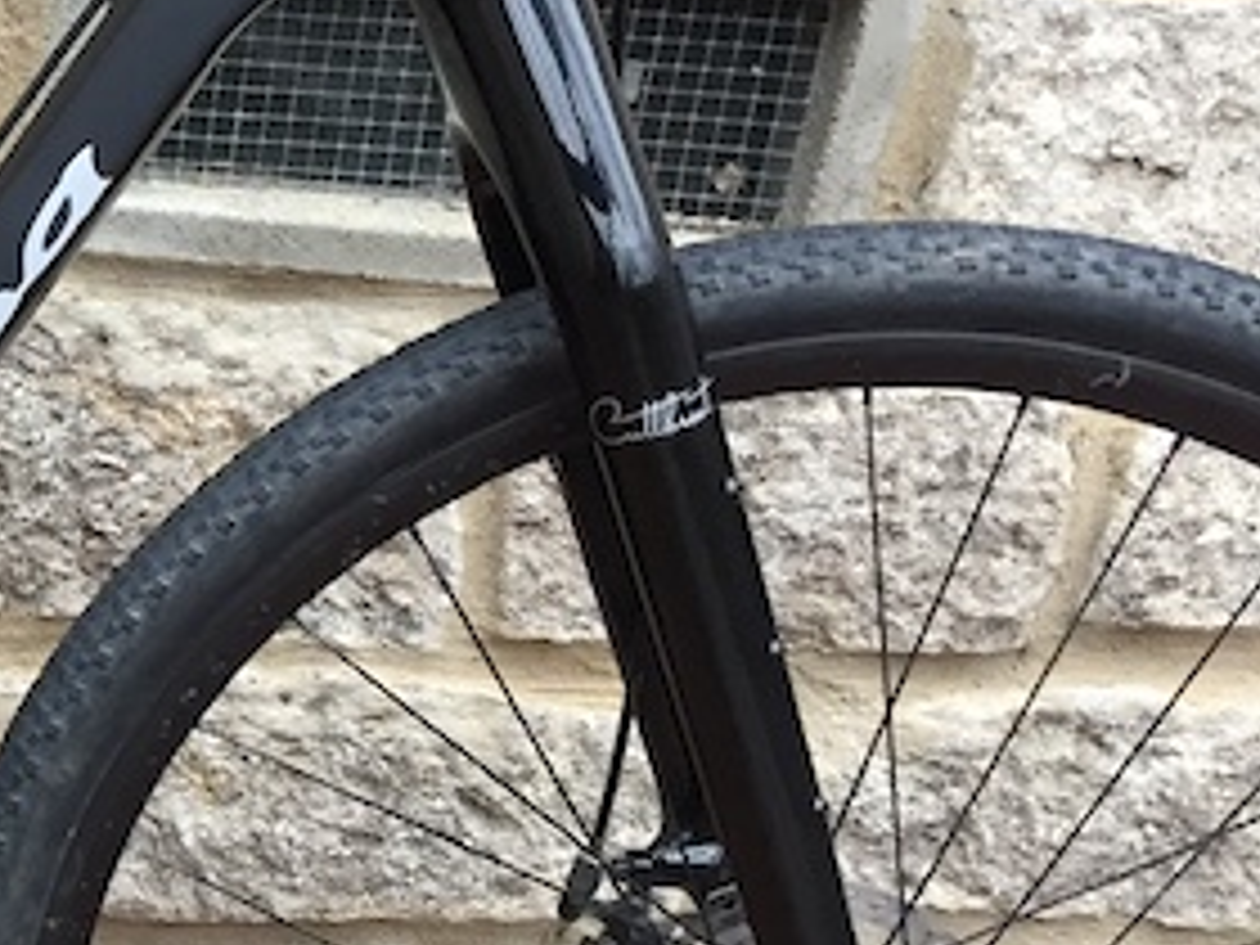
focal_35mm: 83
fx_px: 3021
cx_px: -531
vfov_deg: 17.8
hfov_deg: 20.7
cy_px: 504
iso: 40
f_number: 2.2
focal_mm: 4.15
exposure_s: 1/30
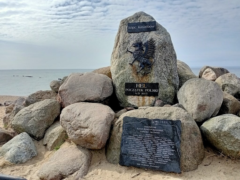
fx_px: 194
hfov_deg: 63.4
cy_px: 90
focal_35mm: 28
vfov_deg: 49.7
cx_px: 120
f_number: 1.8
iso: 112
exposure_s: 1/2070
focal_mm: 4.05
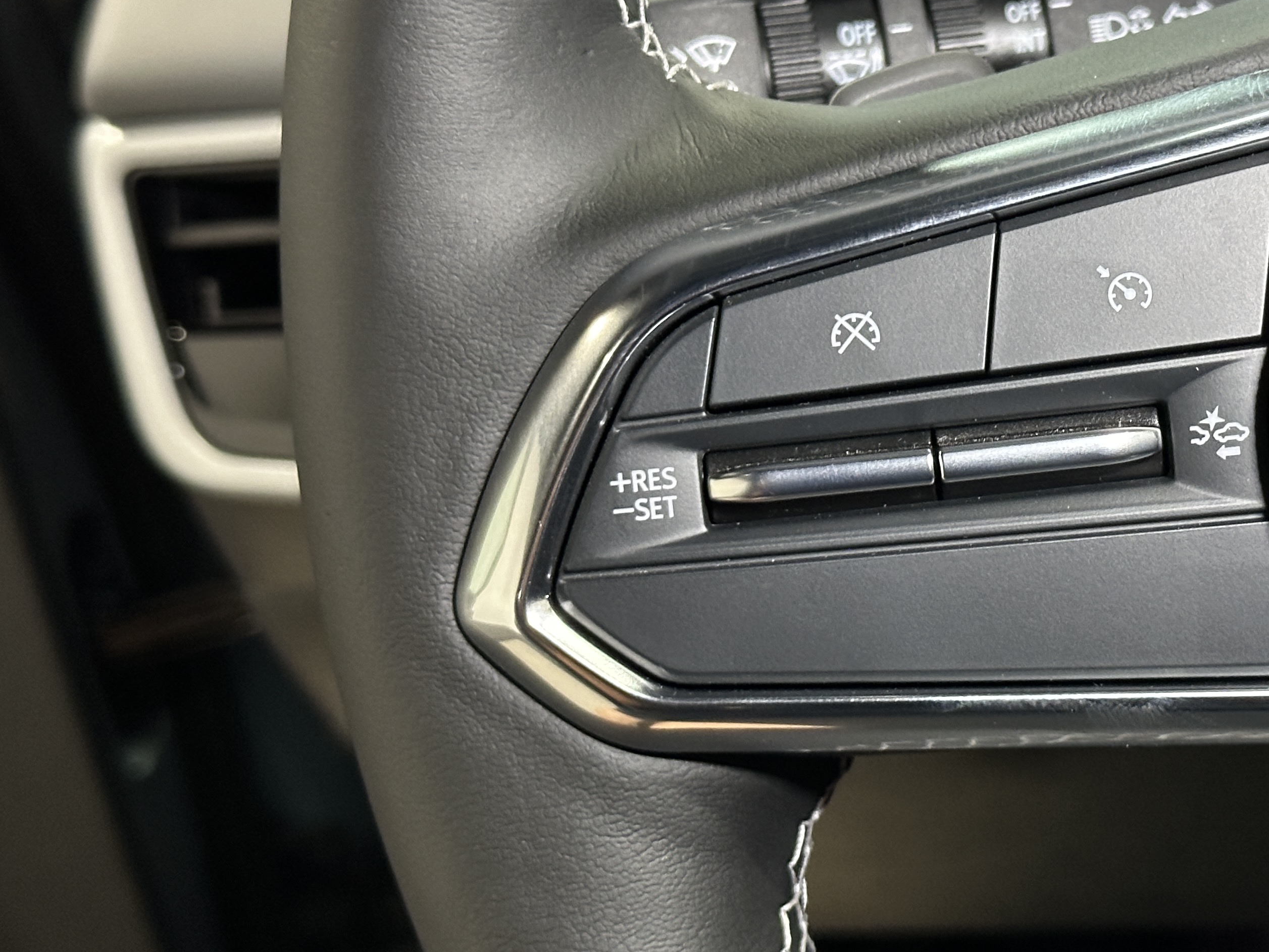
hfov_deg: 24.9
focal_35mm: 77
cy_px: 419
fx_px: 2823
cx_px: 1002
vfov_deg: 19.1
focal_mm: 6.86
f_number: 1.78
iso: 500
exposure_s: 1/30
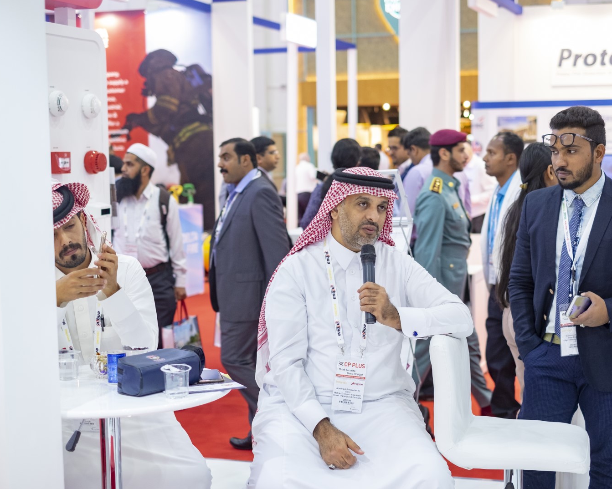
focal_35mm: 60
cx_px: 363
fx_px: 1087
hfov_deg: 31.4
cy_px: 244
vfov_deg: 25.4
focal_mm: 35
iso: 500
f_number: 2
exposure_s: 1/100
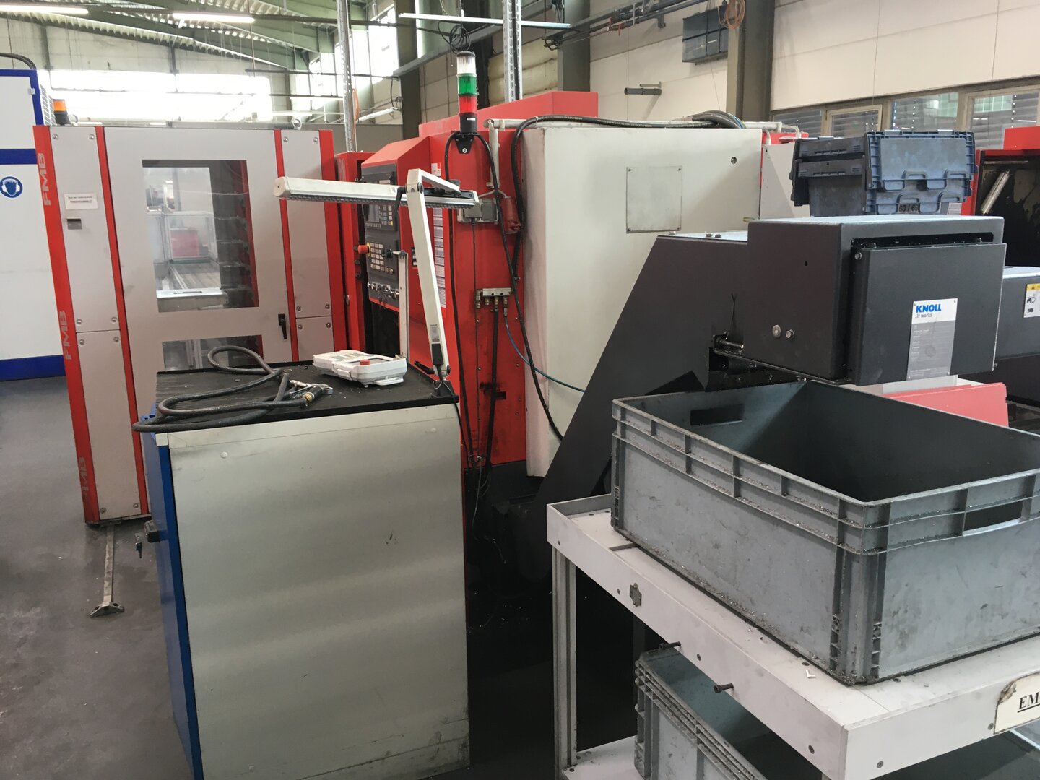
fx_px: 871
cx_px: 520
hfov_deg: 61.7
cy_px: 390
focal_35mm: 29
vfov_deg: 48.2
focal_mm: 4.15
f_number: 2.2
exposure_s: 1/33
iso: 80
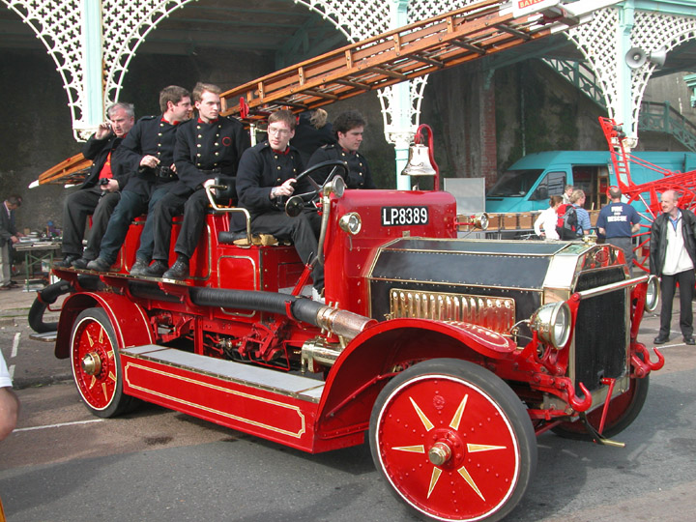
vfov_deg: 41.8
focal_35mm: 34
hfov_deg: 54.0
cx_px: 348
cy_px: 261
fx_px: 684
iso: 100
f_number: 4.5
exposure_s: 1/166
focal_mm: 8.9
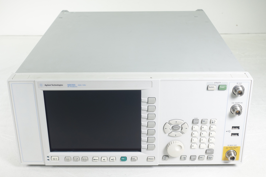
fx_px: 406
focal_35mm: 55
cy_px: 87
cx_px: 131
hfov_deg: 36.2
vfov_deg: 24.6
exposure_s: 1/80
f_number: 4.5
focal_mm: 19.67
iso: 125
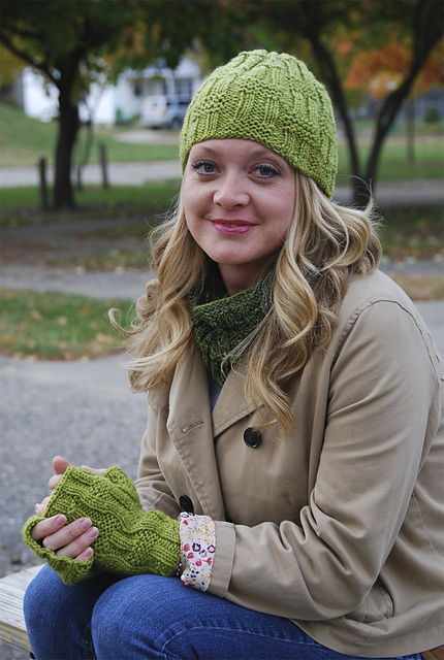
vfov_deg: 26.9
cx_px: 222
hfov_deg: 18.3
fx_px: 1380
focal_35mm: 75
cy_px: 330
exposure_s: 1/100
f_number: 5
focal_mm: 50
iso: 200
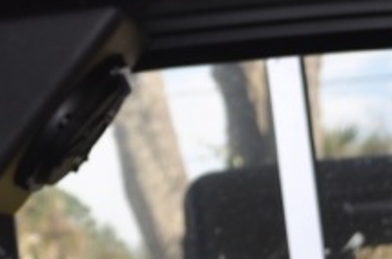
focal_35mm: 161
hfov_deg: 12.4
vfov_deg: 8.3
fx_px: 1748
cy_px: -114
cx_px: -120
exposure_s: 1/200
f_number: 4
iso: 220
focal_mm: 24
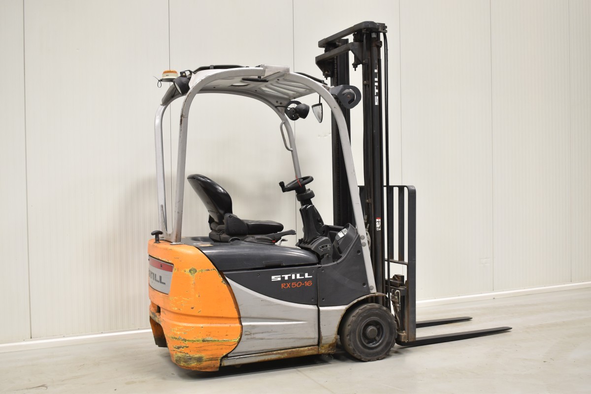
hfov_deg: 47.9
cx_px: 296
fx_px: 665
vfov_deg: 33.0
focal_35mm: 40
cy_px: 197
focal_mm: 27
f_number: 5.6
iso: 1000
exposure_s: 1/25
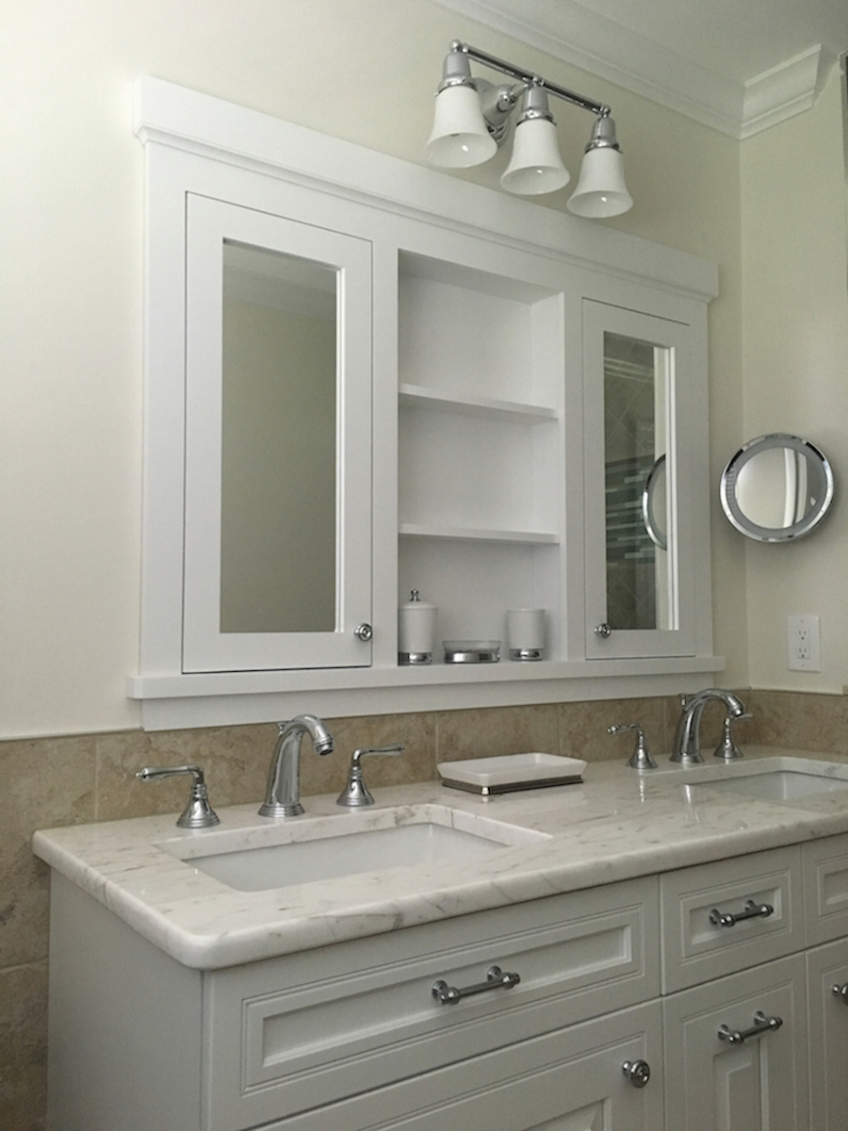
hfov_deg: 48.2
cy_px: 566
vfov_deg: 61.7
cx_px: 424
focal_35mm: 29
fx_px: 947
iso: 200
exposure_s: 1/24
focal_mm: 4.15
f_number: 2.2
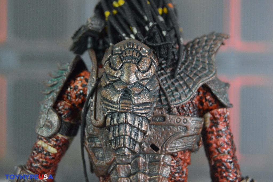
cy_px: 91
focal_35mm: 82
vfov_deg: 16.5
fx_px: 625
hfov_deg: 24.6
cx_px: 136
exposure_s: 1/40
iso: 3200
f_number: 5.6
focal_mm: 55
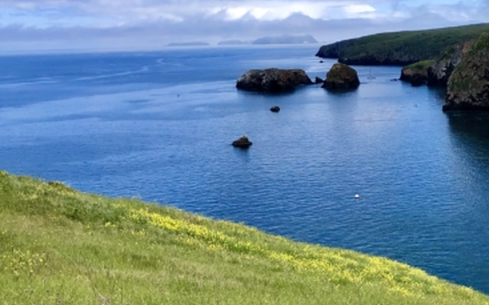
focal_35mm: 57
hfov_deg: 34.1
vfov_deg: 22.7
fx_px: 759
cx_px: 424
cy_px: 137
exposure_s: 1/2825
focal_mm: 3.99
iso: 20
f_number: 1.8
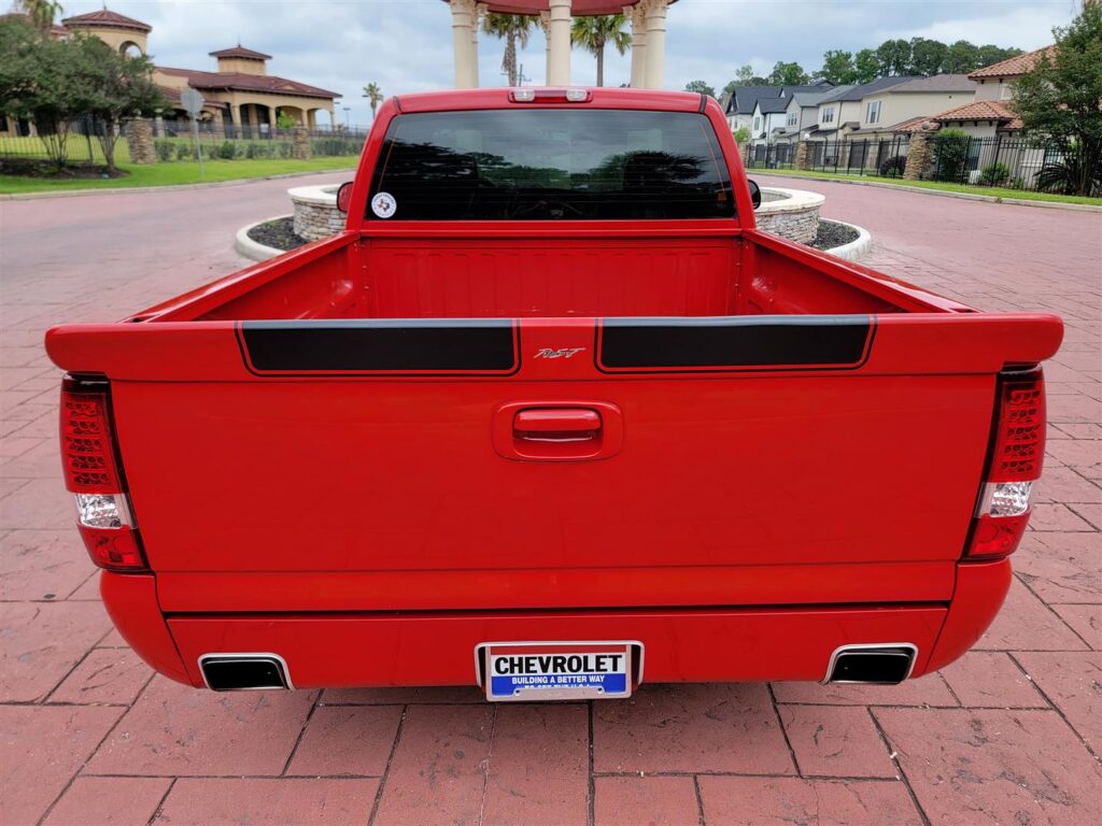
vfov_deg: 56.8
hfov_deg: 71.6
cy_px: 413
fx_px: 764
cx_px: 551
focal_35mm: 24
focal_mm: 6.7
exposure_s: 1/375
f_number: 1.8
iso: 16
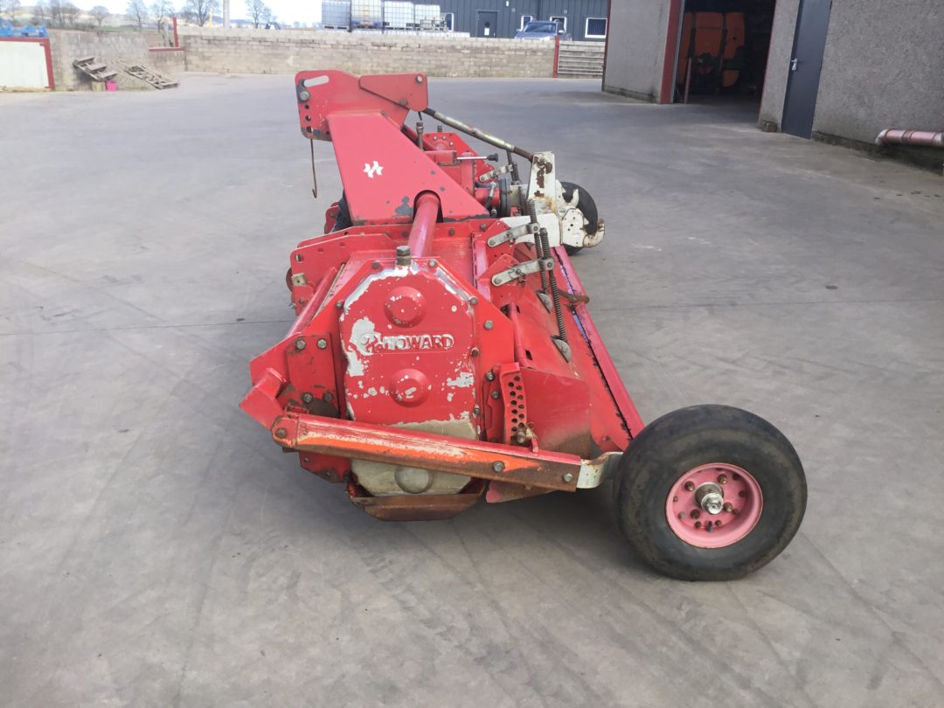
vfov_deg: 45.4
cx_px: 472
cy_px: 354
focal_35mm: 31
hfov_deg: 58.4
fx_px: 845
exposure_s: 1/331
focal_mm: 3.3
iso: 25
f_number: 2.4
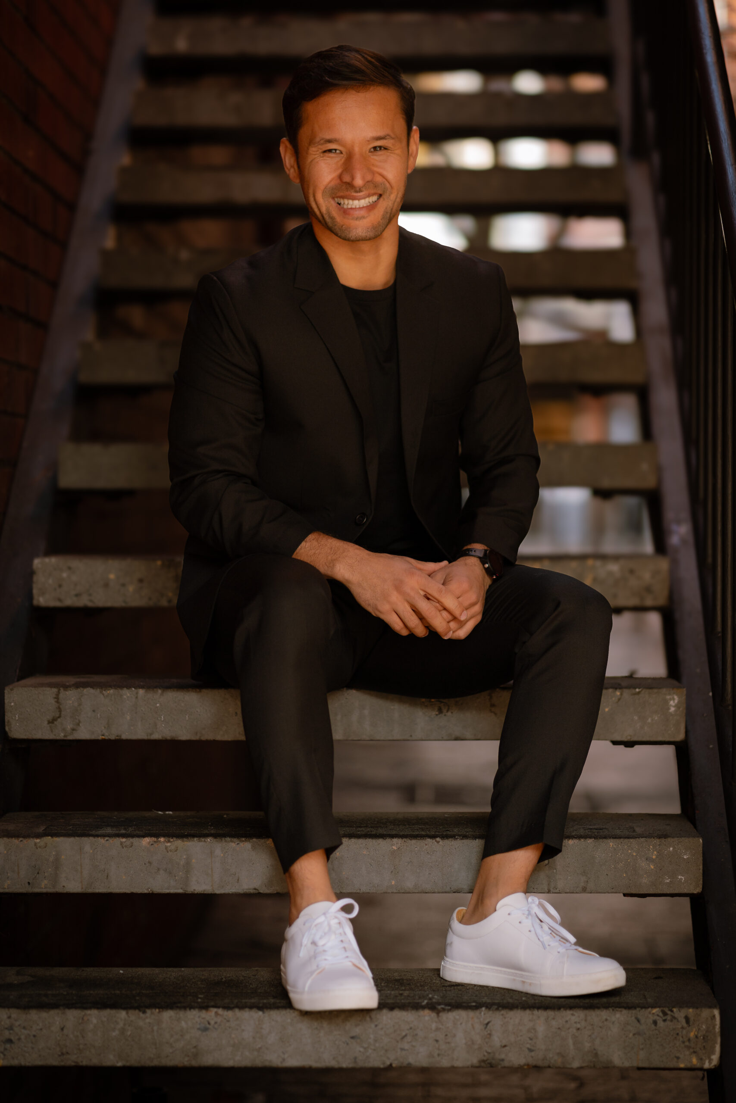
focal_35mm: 85
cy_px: 552
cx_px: 368
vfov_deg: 23.9
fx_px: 2606
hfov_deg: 16.1
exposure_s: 1/500
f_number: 1.8
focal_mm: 85
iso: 250
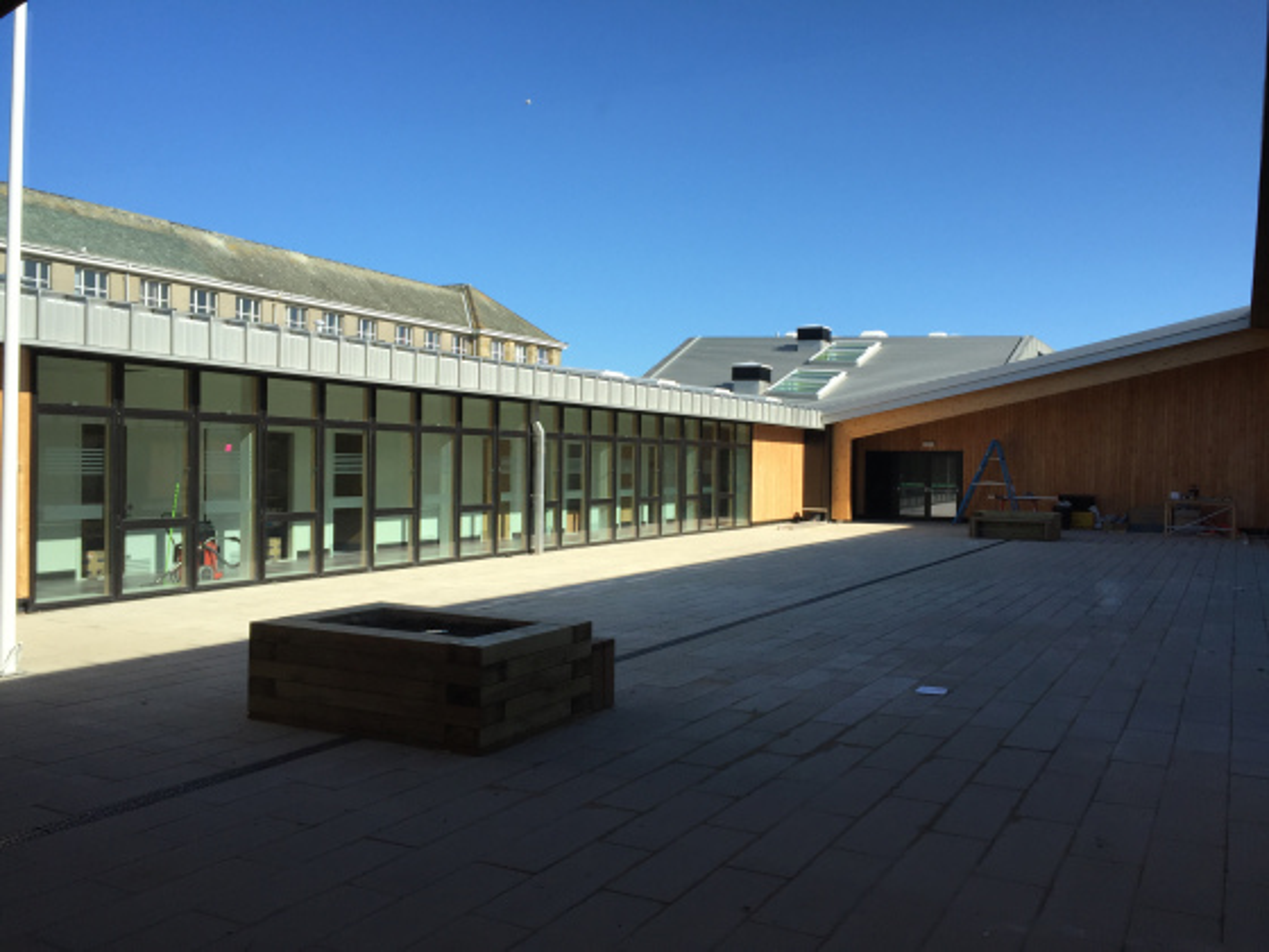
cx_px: 634
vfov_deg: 48.2
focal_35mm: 29
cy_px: 476
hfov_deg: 61.7
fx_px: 1063
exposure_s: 1/1276
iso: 32
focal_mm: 4.15
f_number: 2.2
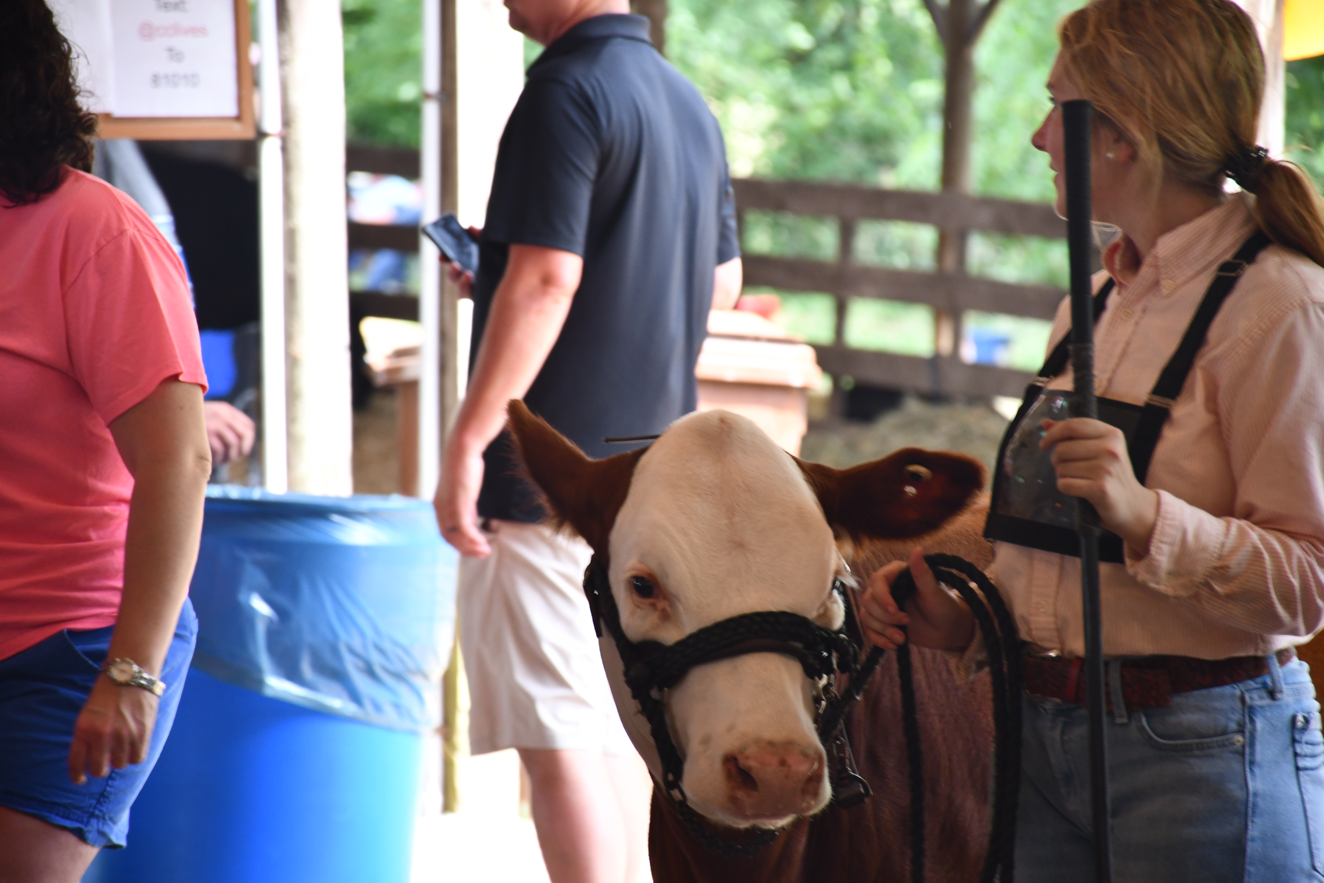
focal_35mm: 210
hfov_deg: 9.8
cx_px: 662
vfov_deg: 6.5
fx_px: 7723
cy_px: 442
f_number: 5.6
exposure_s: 1/100
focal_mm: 140
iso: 800
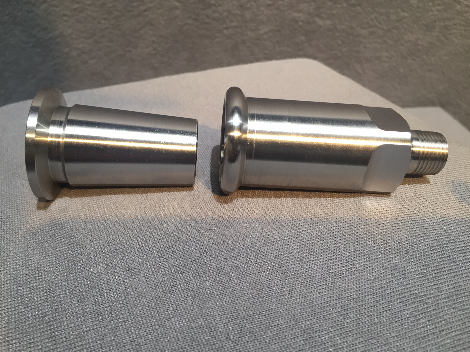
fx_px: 394
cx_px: 235
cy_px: 176
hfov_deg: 61.7
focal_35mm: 29
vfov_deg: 48.2
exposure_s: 1/30
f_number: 2.2
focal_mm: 4.15
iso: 32
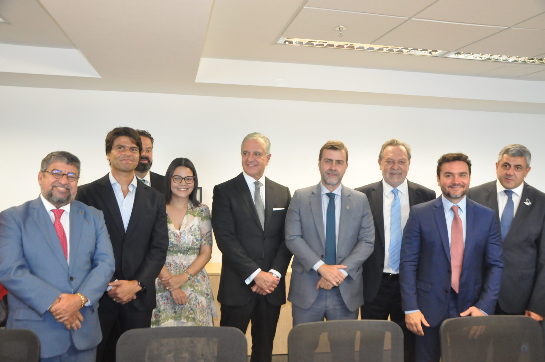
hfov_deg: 57.3
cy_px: 181
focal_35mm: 33
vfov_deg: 39.9
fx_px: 499
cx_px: 272
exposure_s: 1/100
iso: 2500
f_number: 5.6
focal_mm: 22
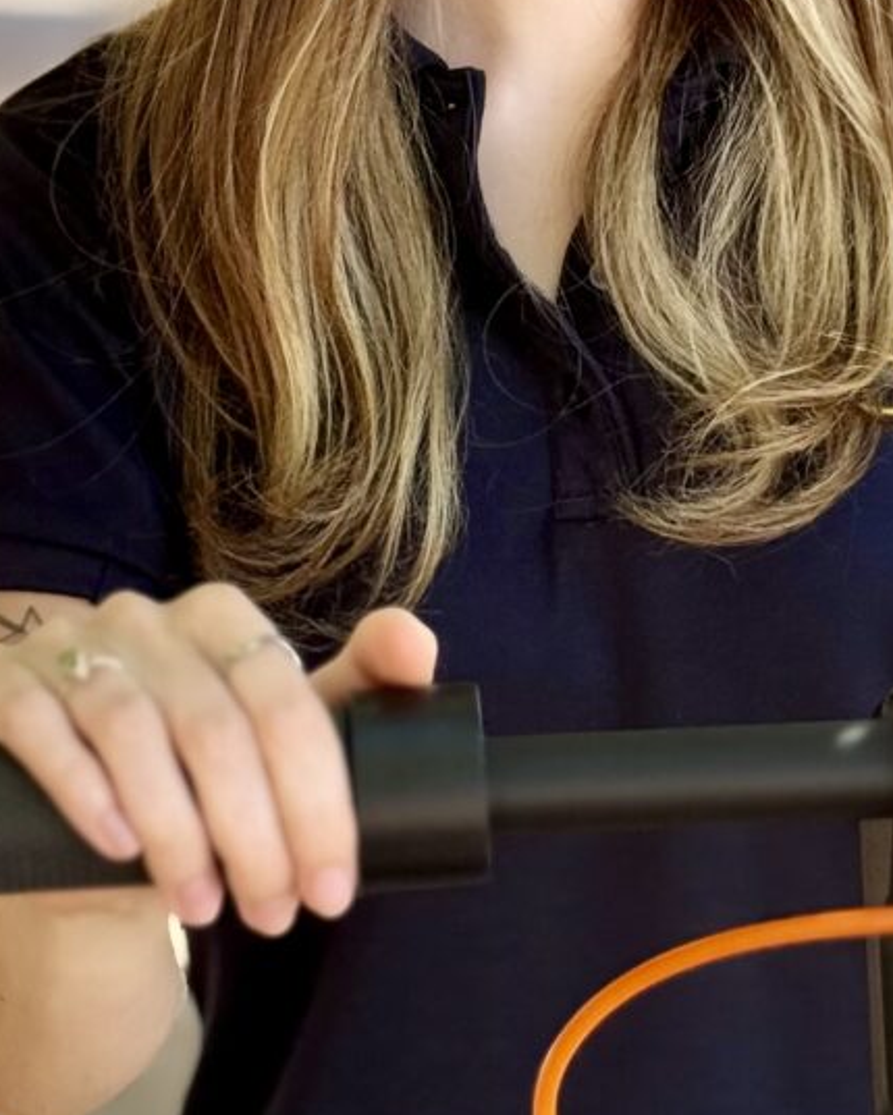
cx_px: 550
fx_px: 4424
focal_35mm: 134
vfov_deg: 14.4
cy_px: 436
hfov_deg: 11.5
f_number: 1.78
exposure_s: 1/519
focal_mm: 6.76
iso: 100
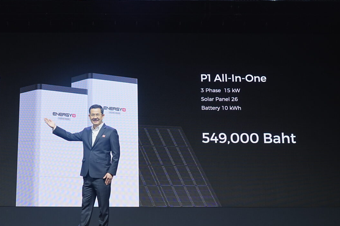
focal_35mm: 56
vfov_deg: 24.2
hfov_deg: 35.2
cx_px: 104
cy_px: 125
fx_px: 529
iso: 500
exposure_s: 1/60
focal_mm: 29
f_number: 5.6
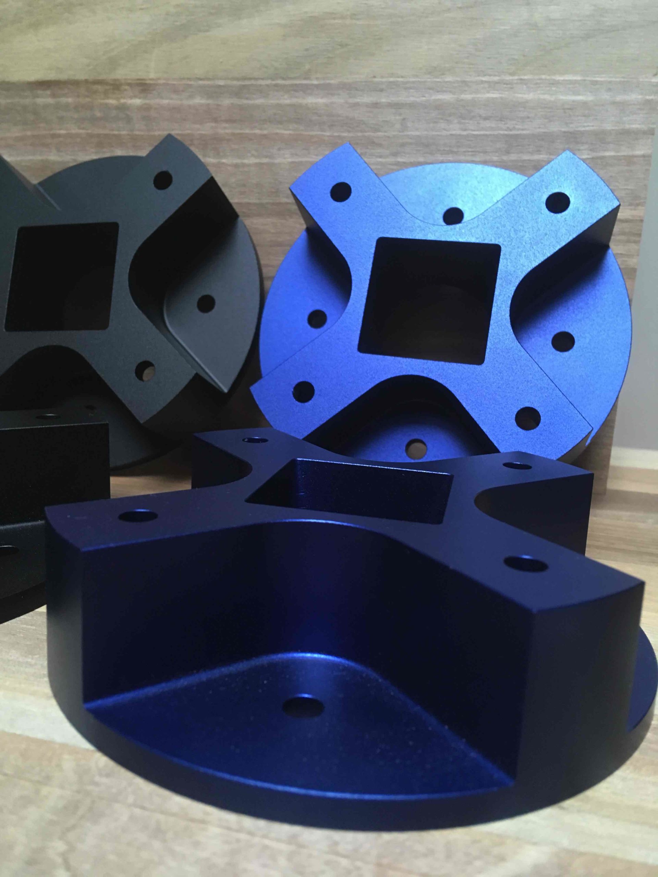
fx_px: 735
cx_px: 329
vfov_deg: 61.7
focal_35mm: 29
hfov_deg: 48.2
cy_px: 438
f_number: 2.2
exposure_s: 1/33
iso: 160
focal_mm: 4.15
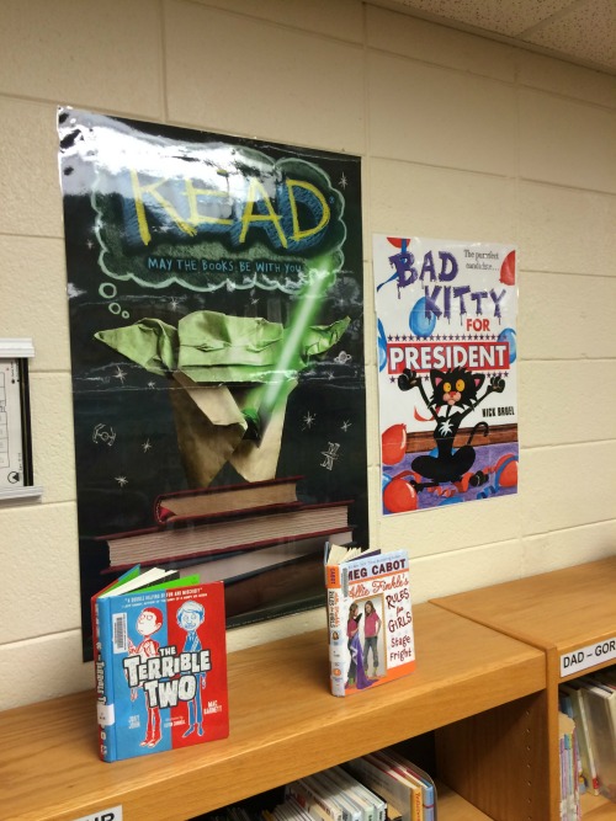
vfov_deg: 61.7
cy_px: 410
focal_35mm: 29
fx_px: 688
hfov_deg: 48.2
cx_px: 308
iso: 80
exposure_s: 1/30
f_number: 2.2
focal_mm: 4.15
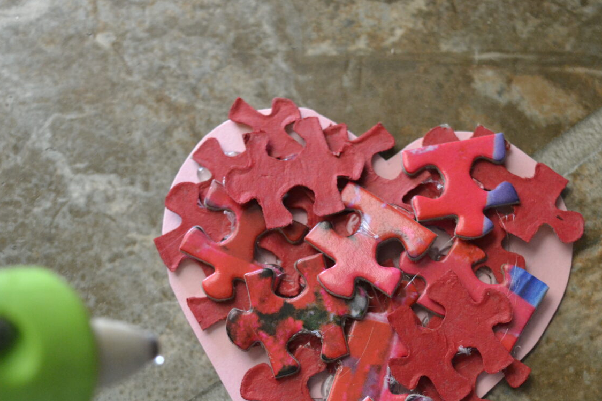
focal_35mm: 86
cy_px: 267
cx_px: 345
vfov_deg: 15.9
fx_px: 1438
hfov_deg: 23.6
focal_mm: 42
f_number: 5
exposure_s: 1/60
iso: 2200
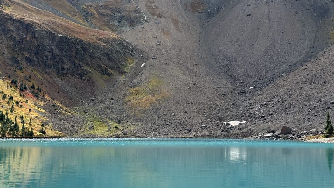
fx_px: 452
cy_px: 87
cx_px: 208
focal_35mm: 51
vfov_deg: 23.5
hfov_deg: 40.3
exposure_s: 1/2353
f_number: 1.78
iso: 80
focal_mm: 6.86
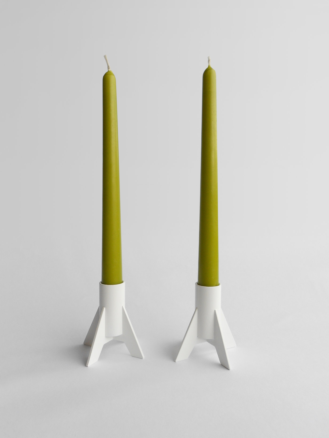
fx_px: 330
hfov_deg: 53.1
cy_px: 219
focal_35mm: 26
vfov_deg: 67.3
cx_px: 164
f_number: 3.2
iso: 80
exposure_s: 1/60
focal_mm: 4.6
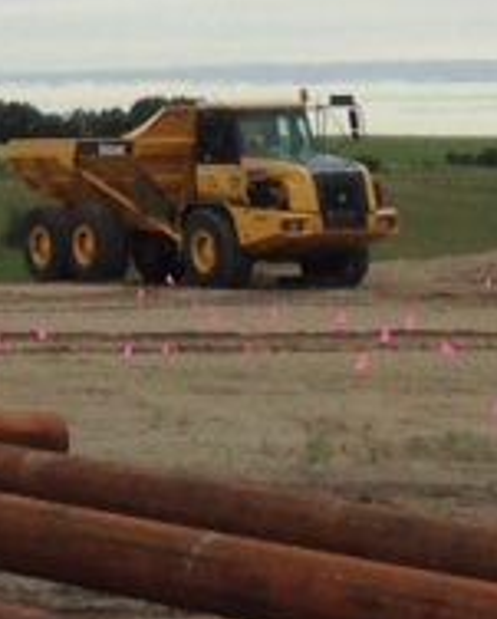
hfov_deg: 6.4
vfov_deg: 8.5
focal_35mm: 219
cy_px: -448
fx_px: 4017
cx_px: -1024
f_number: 2.4
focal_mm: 4.12
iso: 50
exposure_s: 1/330
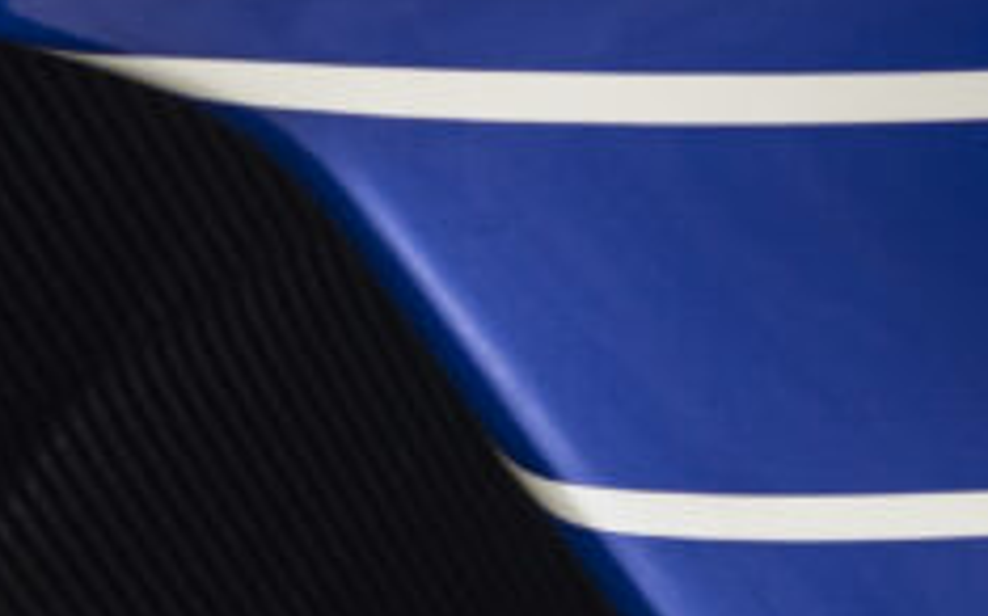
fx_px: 9016
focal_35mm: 335
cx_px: -1816
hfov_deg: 5.9
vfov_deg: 3.9
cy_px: 424
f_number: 8
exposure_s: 1/100
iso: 100
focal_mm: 50
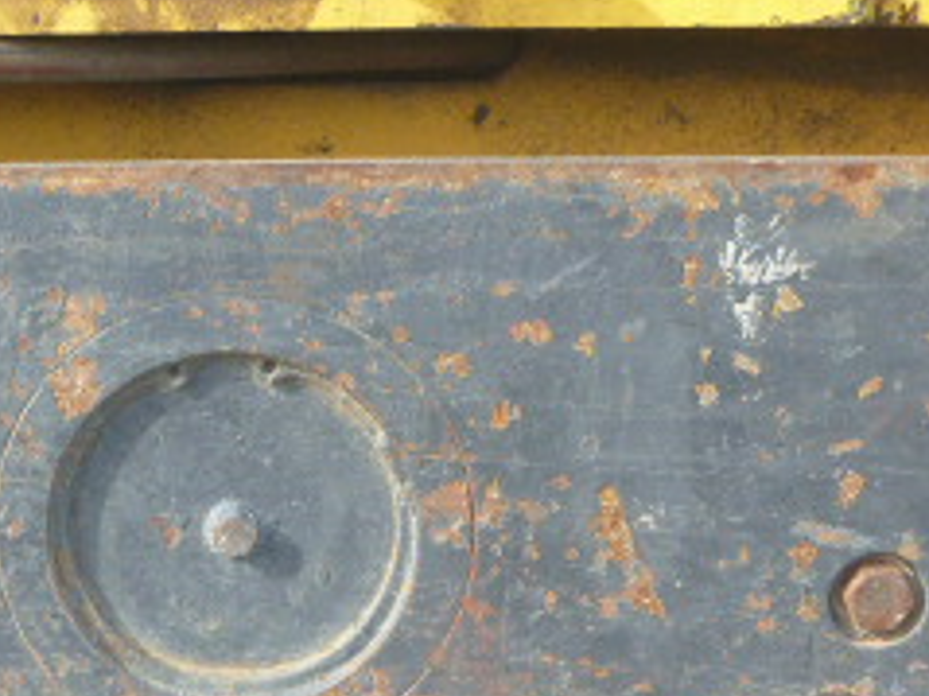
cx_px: 323
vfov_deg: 21.5
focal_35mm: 67
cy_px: 591
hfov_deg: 28.8
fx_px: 1797
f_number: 3.9
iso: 100
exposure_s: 1/100
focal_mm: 4.5
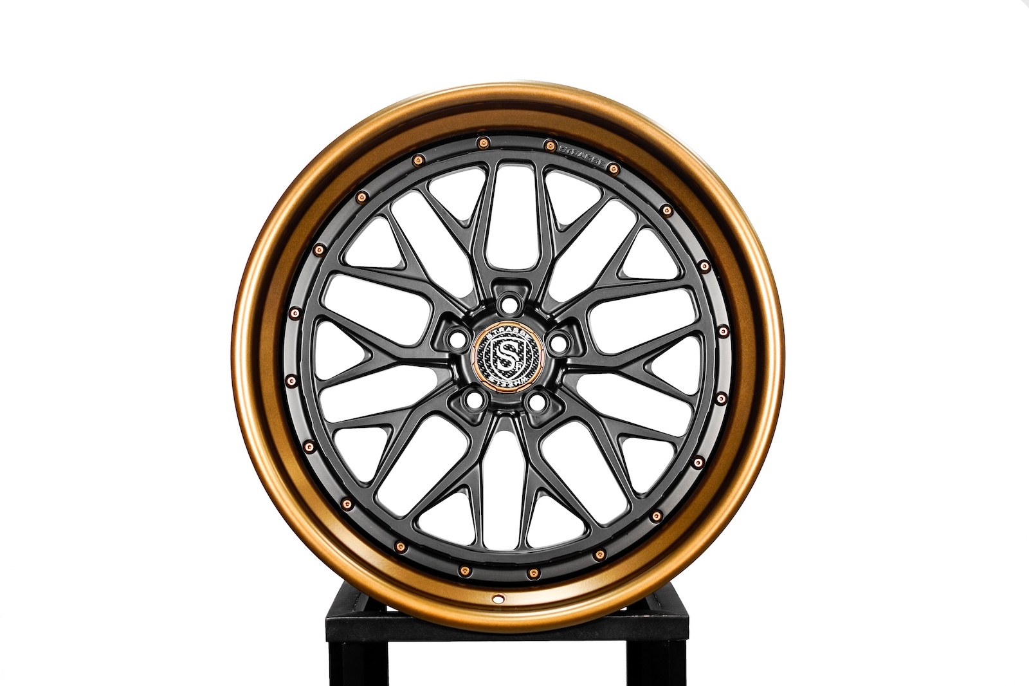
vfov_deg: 27.0
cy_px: 343
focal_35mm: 50
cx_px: 514
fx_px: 1429
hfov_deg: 39.6
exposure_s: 1/30
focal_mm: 50
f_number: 1.8
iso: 100
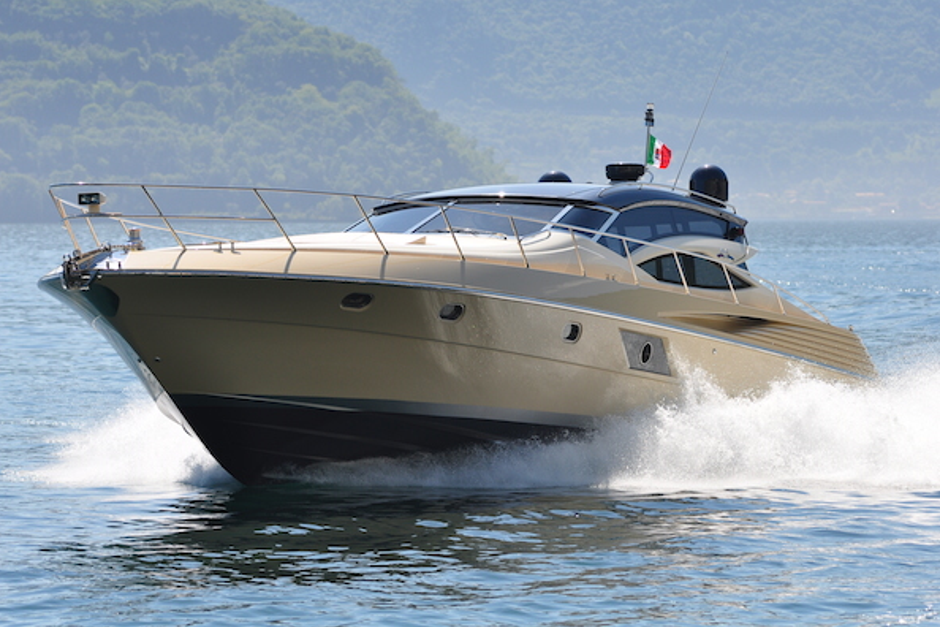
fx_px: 5731
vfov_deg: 6.3
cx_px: 470
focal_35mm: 220
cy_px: 314
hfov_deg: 9.4
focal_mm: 145
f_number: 5
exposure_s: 1/1600
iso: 200
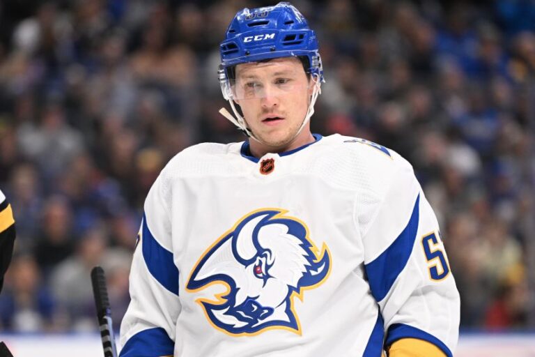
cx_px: 268
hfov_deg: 10.3
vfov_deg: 6.9
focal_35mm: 200
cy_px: 178
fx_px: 2972
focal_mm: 200
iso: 3200
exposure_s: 1/1600
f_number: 3.5
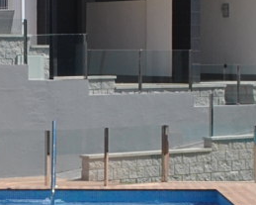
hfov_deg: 10.1
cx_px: -18
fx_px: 1439
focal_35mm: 190
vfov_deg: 8.1
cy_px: 145
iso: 100
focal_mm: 18
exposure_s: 1/400
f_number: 10
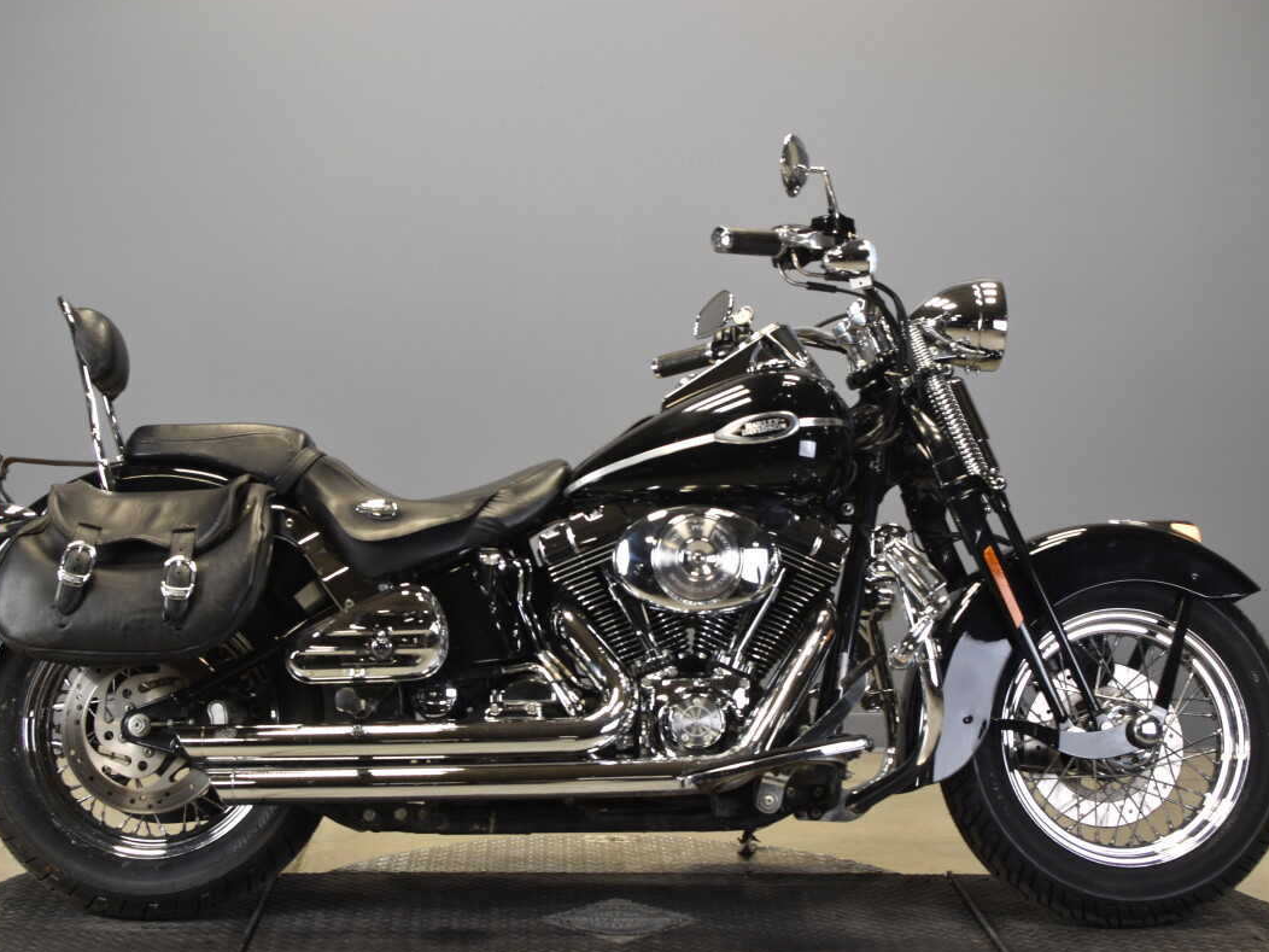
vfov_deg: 25.4
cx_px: 594
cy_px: 475
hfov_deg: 33.5
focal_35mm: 58
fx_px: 2110
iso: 400
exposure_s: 1/50
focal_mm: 35
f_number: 6.3
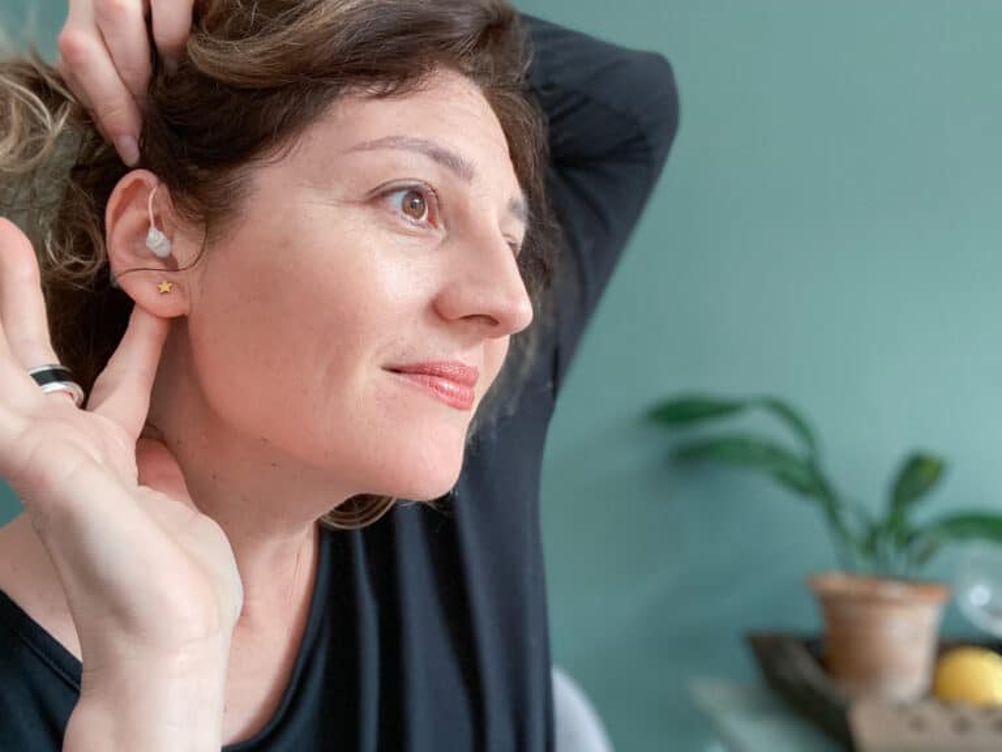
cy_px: 376
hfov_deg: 60.0
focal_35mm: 30
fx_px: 868
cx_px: 501
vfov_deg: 46.8
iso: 320
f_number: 2.2
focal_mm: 2.71
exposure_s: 1/60
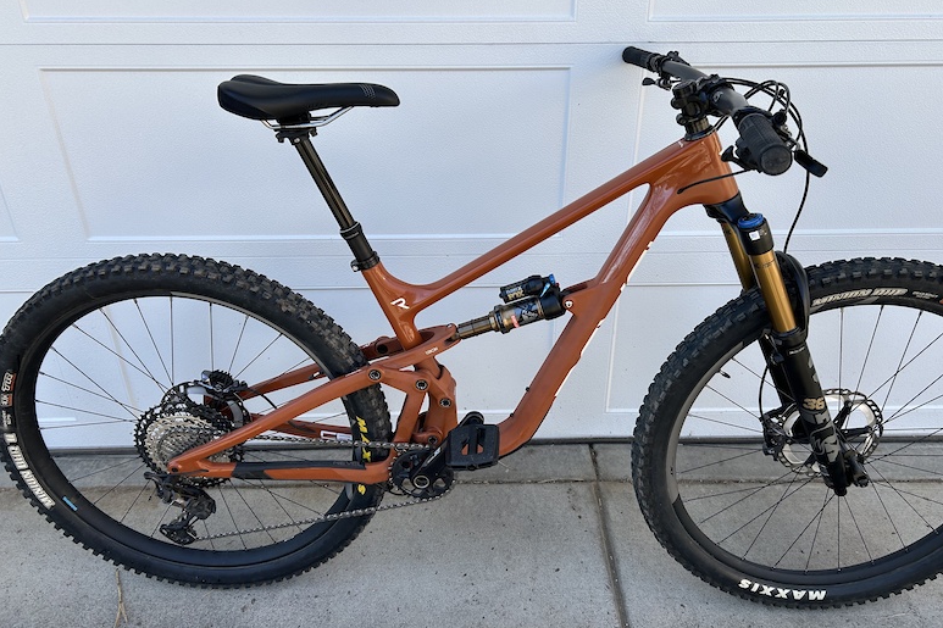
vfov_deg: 46.3
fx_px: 733
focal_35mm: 28
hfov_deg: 65.5
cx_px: 484
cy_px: 274
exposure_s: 1/521
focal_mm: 5.7
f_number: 1.5
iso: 50
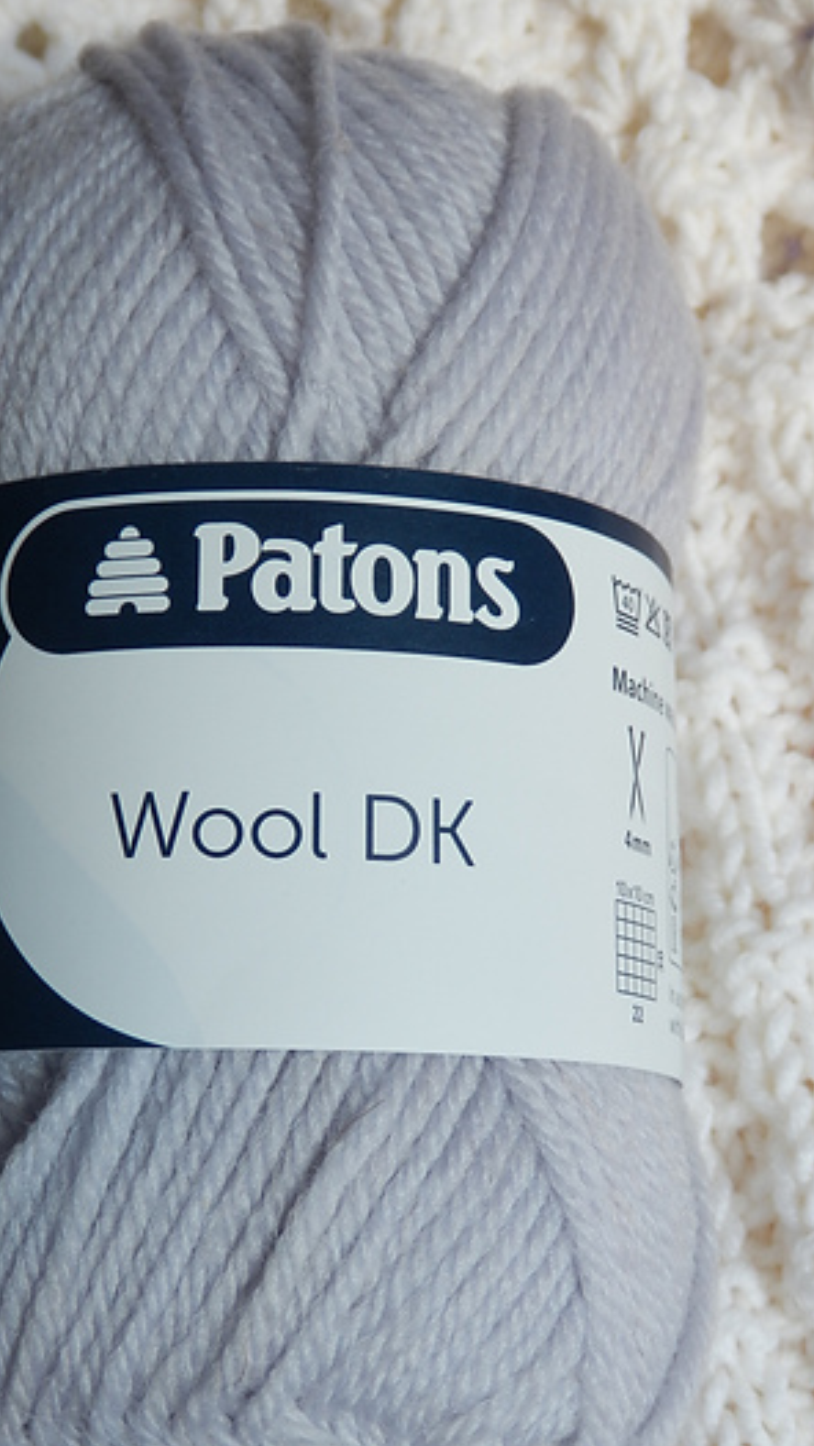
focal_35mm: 53
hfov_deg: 22.6
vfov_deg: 39.1
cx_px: 278
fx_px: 2033
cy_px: 827
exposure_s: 1/80
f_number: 3.7
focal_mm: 7.3
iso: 80
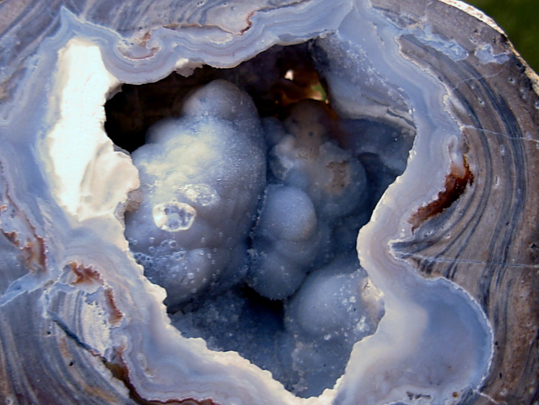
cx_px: 247
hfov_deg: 44.7
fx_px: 654
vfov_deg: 34.4
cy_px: 205
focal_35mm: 42
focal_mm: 6.3
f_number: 2.9
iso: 50
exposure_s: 1/55.4
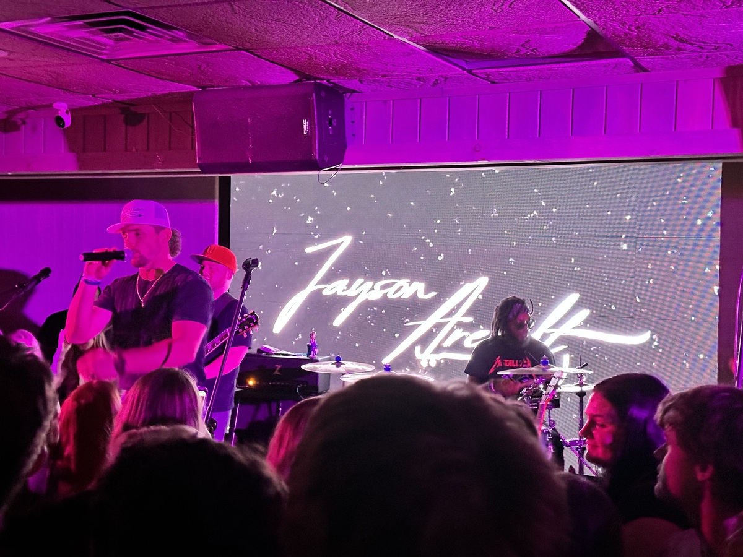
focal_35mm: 48
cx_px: 372
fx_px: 1030
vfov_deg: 30.3
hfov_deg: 39.7
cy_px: 278
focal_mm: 6.86
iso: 640
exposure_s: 1/27
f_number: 1.78
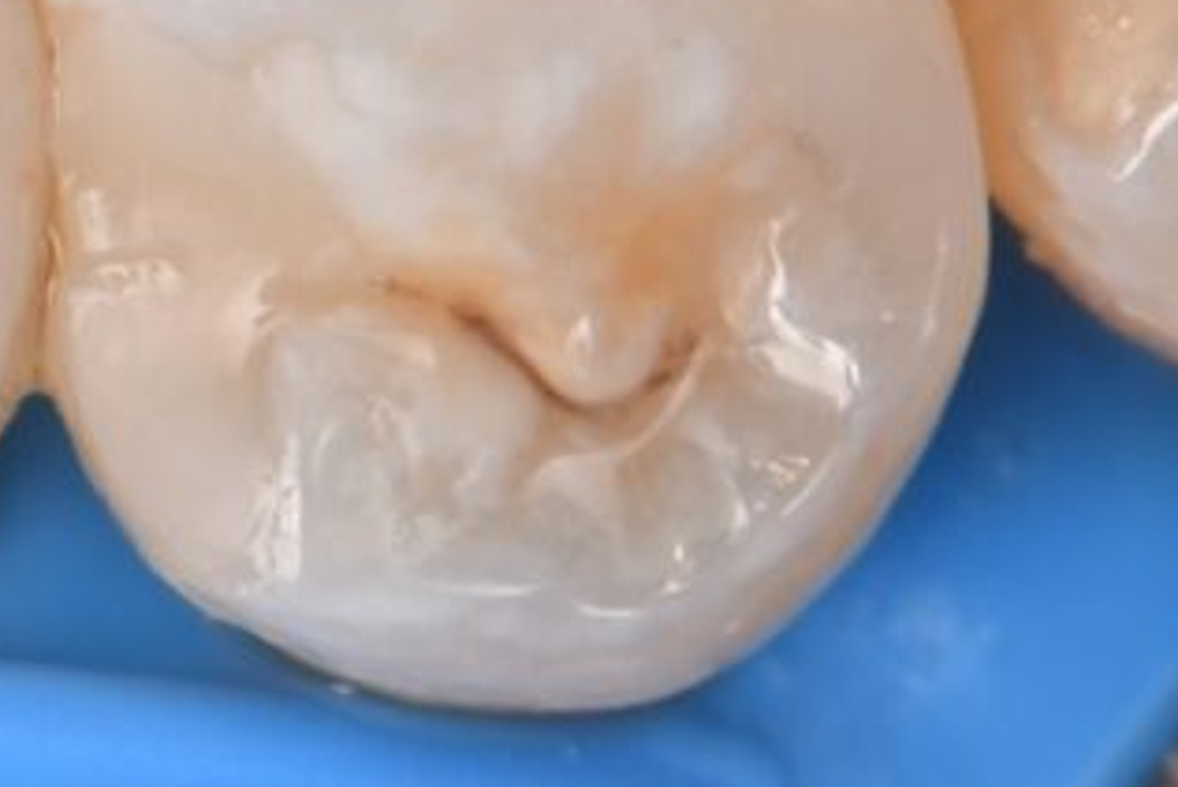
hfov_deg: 5.4
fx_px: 12472
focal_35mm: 381
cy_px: 185
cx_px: 362
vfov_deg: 3.6
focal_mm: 105
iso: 200
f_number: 32
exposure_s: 1/160
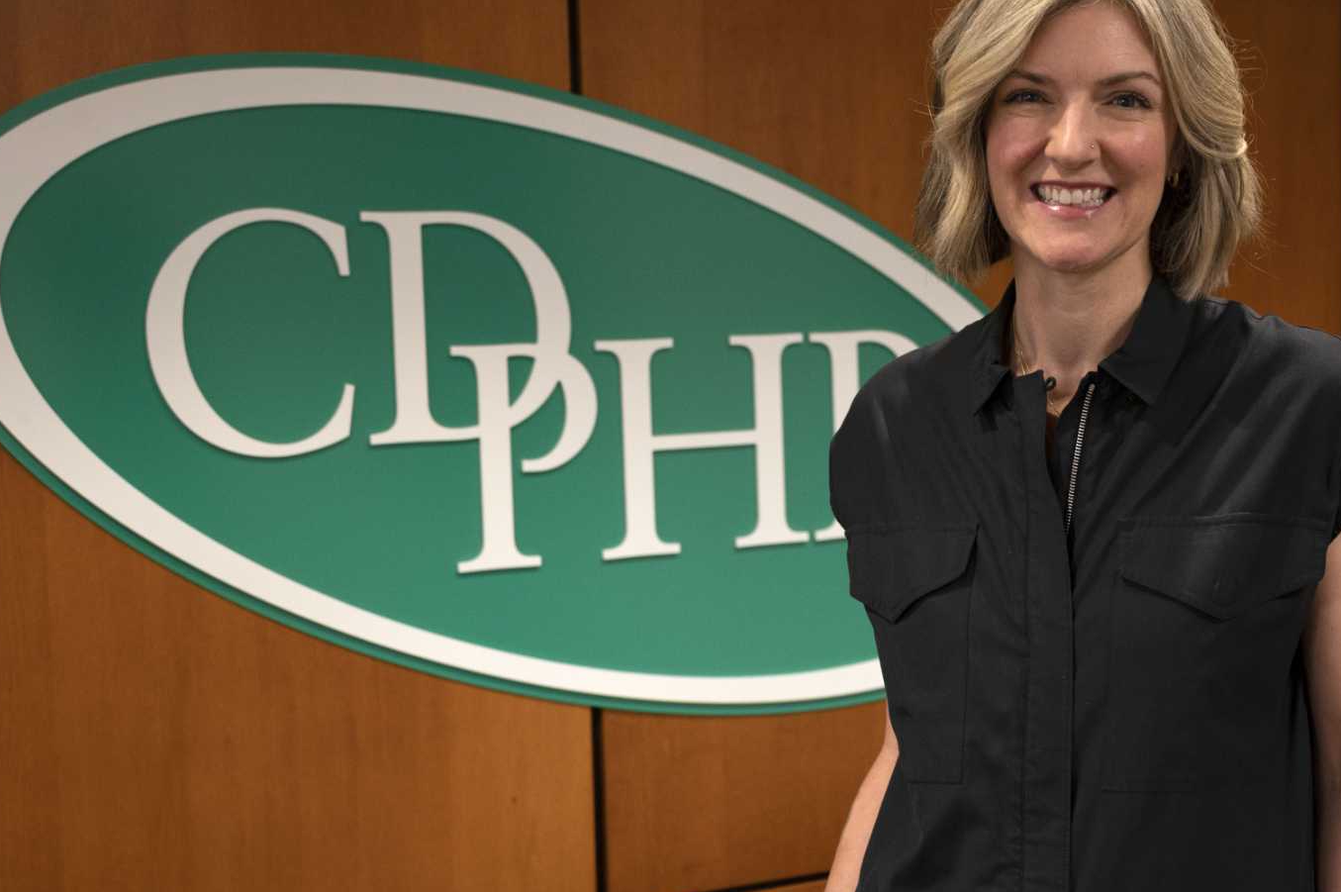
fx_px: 2419
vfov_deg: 20.8
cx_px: 856
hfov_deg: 30.8
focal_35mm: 65
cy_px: 562
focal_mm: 43
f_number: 4.5
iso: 1250
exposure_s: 1/60
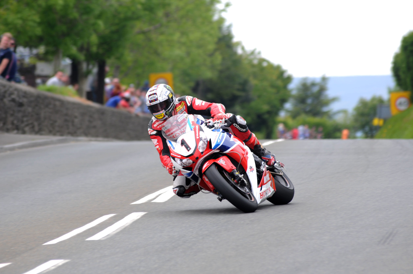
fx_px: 3437
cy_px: 137
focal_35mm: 300
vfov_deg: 4.6
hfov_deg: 6.9
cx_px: 206
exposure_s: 1/250
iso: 100
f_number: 5.6
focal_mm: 200
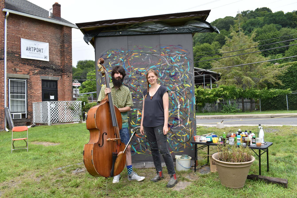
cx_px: 148
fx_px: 223
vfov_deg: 48.0
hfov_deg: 67.4
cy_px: 99
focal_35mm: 27
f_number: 8
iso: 140
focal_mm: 18
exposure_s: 1/250
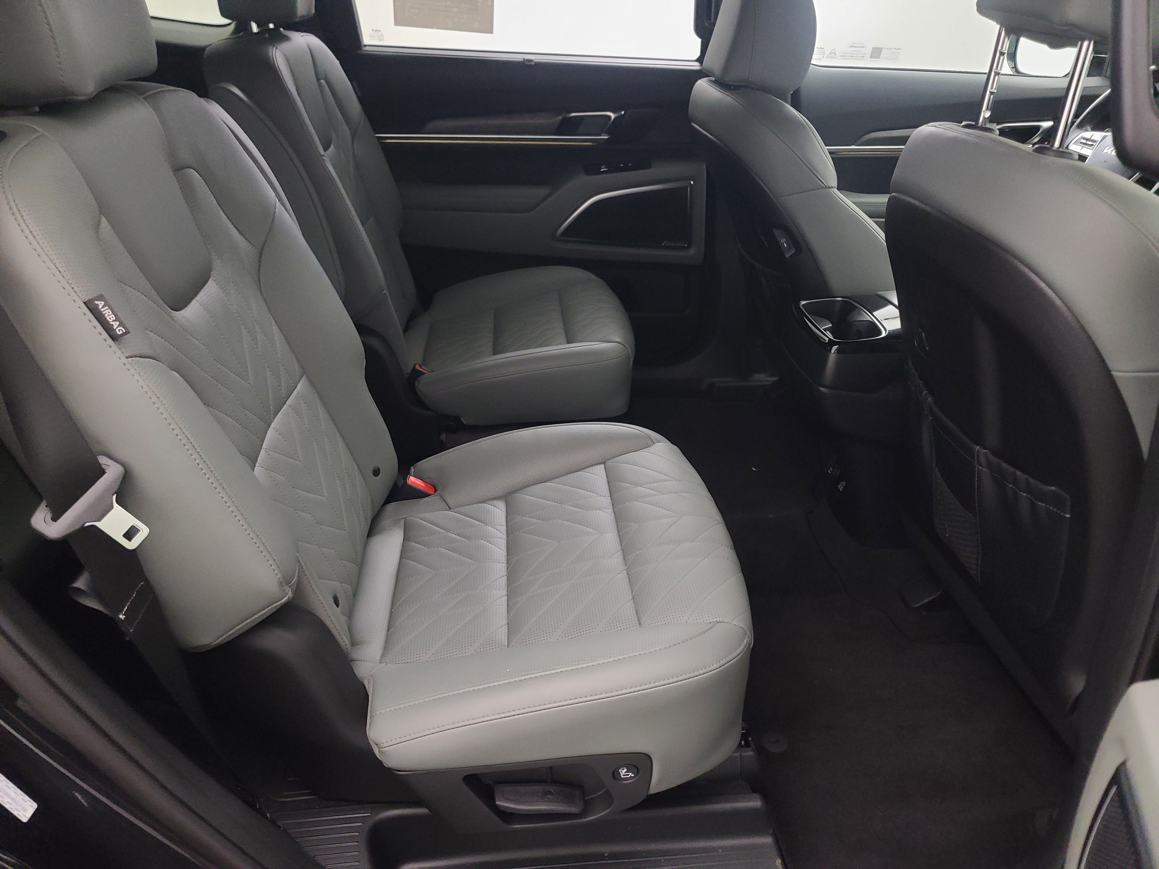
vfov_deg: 54.9
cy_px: 434
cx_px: 580
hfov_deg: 69.4
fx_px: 837
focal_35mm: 25
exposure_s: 1/24
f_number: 1.8
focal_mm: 7
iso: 1250
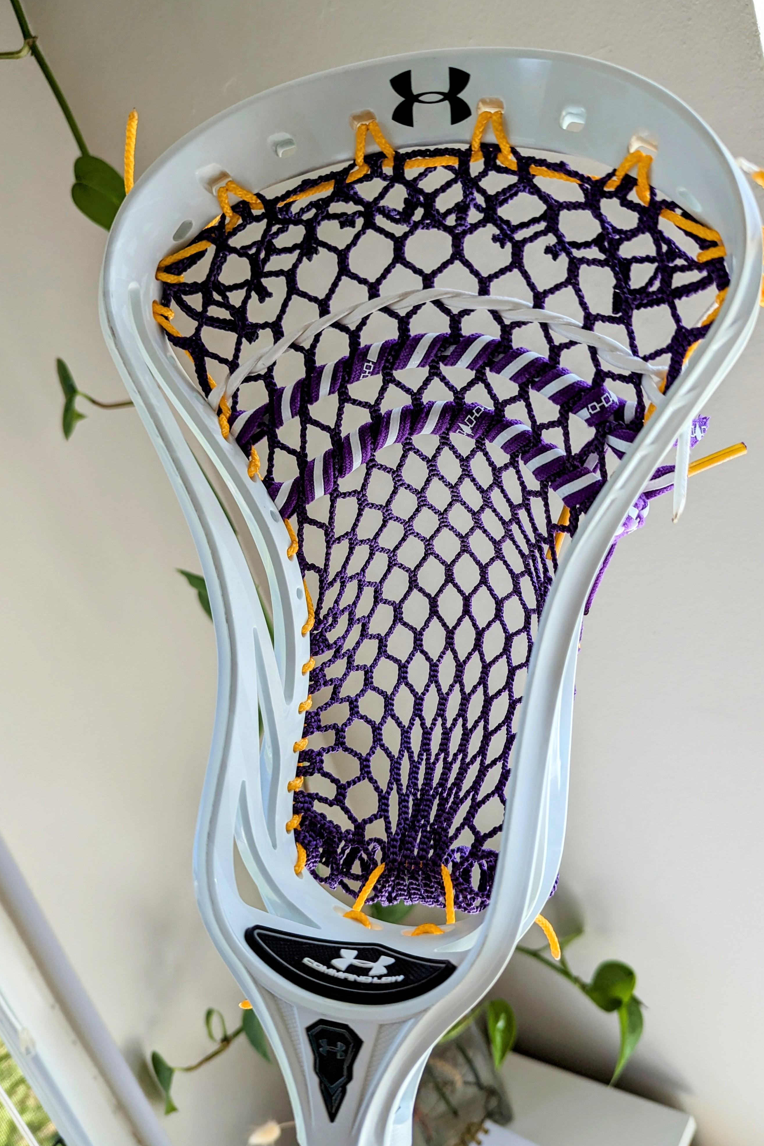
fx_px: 828
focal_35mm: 26
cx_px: 425
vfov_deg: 69.4
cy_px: 584
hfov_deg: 49.5
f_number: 1.85
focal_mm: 6.81
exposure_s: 1/339
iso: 45
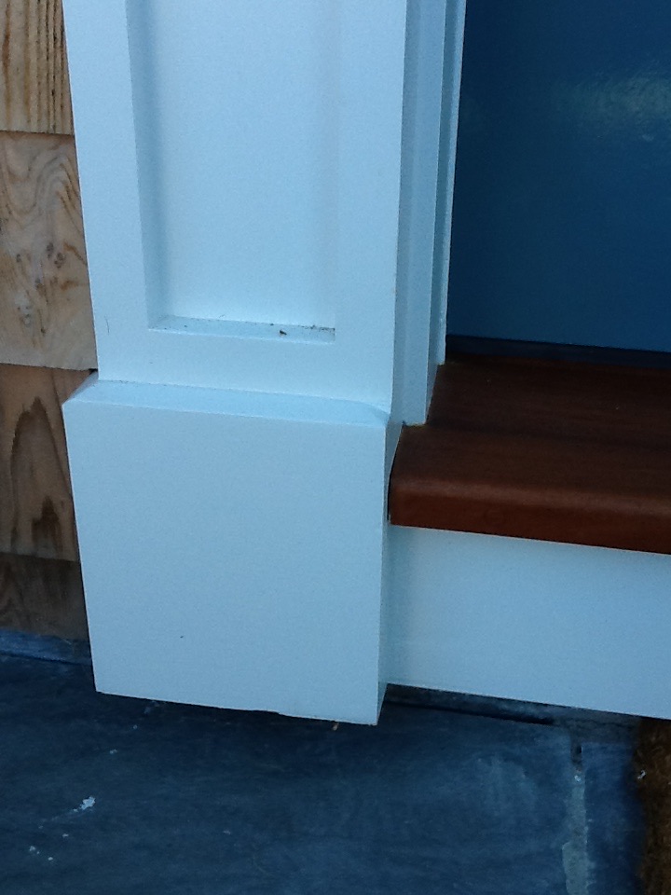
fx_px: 1137
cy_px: 448
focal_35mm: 44
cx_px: 336
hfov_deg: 32.9
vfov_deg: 42.9
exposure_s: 1/276
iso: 40
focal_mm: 2.03
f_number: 2.4
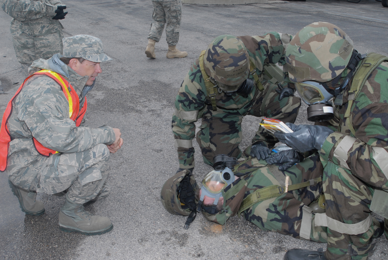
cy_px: 130
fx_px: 388
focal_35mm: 36
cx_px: 194
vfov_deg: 37.0
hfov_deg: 53.1
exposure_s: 1/250
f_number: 11
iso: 400
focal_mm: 24
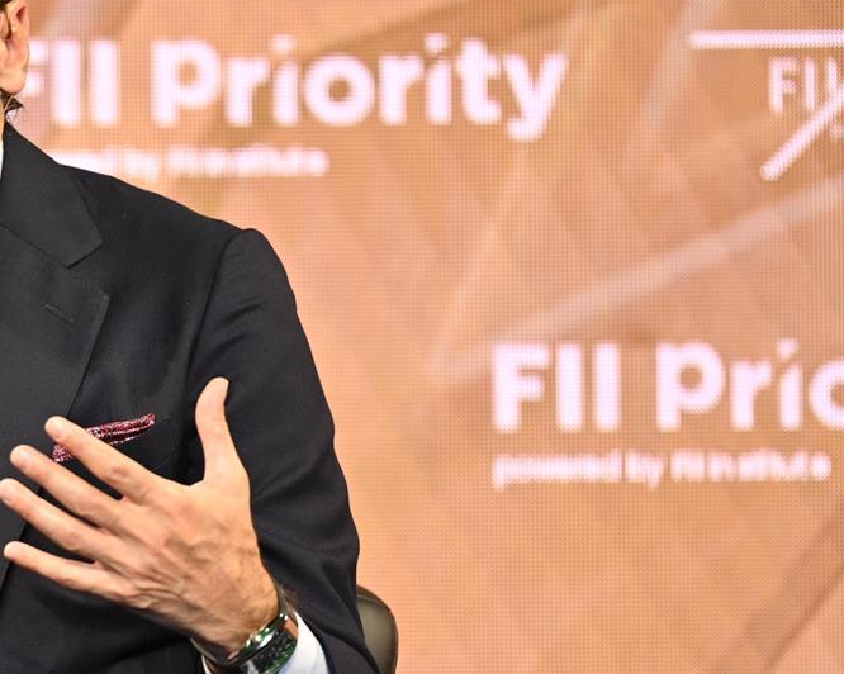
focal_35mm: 451
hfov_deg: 4.3
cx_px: -132
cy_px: 481
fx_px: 11259
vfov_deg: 3.4
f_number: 2.8
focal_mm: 200
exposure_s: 1/400
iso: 800
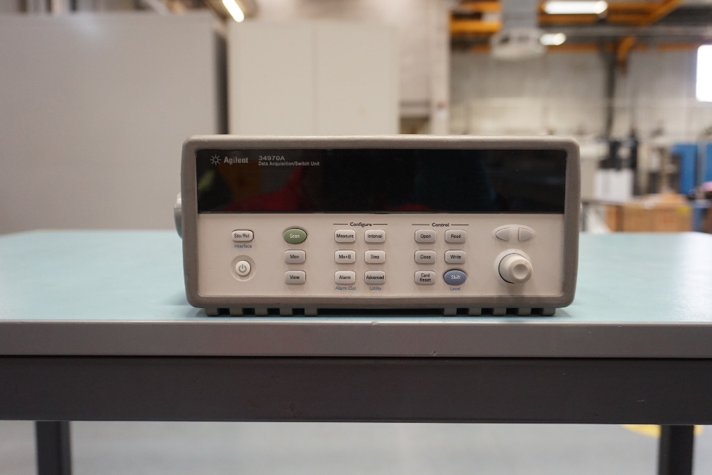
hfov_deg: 61.9
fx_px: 593
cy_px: 238
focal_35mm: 30
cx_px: 356
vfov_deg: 43.6
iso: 1250
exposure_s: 1/60
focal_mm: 20
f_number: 4
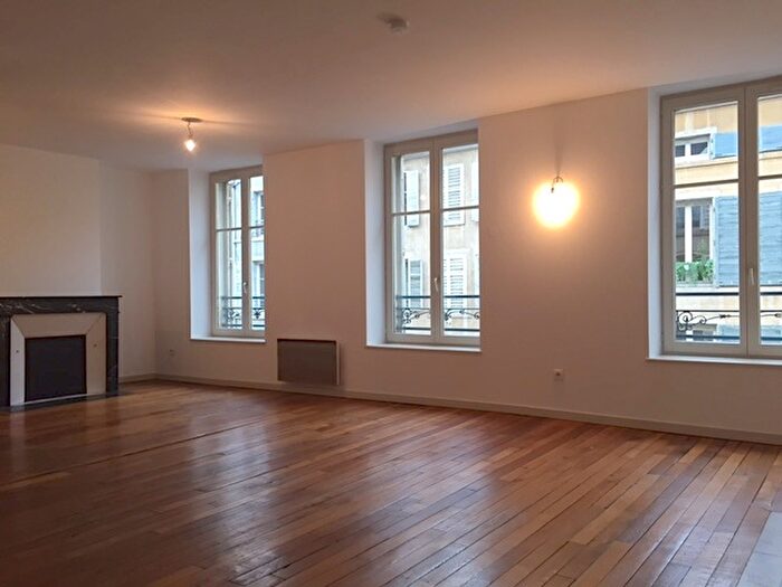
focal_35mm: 29
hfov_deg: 61.7
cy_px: 294
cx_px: 391
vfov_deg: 48.2
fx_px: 655
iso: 64
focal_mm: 4.15
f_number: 2.2
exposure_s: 1/30
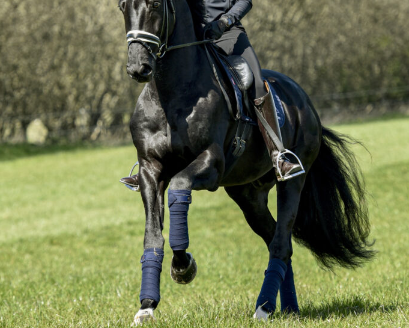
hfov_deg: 8.5
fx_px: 2736
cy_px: 119
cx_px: 204
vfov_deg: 6.8
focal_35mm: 226
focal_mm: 160
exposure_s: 1/2000
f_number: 4
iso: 400
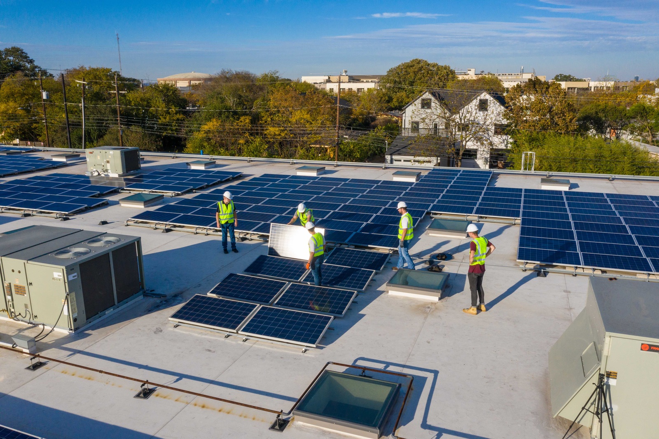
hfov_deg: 65.5
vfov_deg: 46.4
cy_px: 220
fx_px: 512
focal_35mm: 28
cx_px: 330
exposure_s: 1/800
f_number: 7.1
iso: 100
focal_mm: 10.3
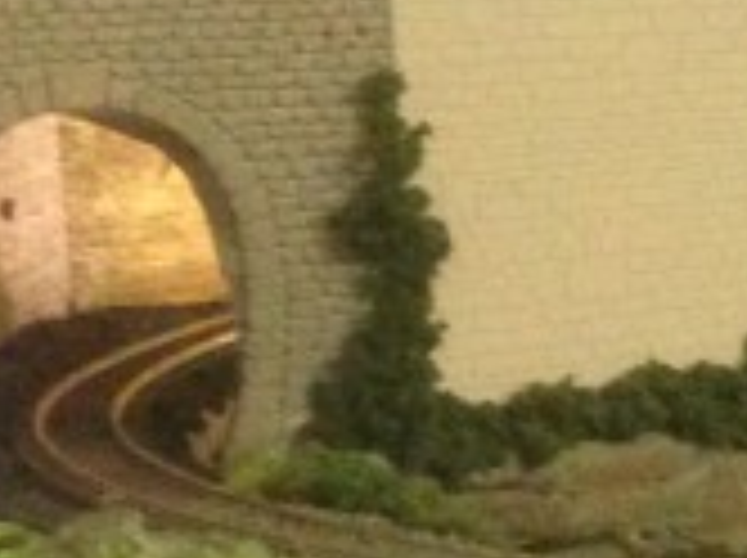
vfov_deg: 7.2
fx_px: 4396
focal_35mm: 204
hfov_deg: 8.2
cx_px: 2250
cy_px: 36
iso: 320
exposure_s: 1/20
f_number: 2.4
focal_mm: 4.12
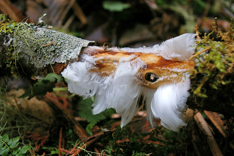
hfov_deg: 42.4
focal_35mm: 46
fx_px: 302
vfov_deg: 28.9
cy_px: 78
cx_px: 117
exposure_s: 1/30
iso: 200
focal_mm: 31
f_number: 4.5
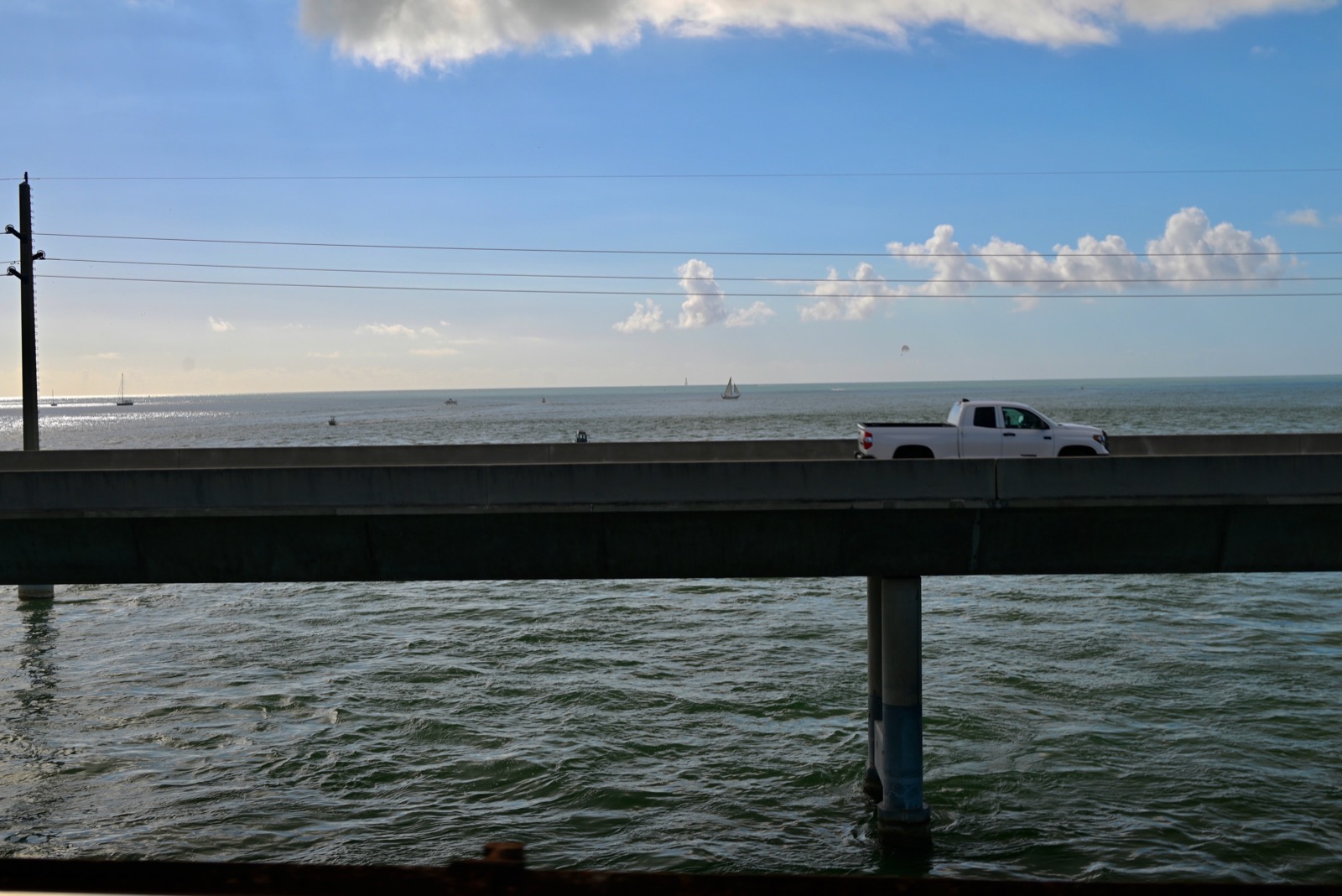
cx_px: 671
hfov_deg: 47.4
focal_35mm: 41
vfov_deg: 32.7
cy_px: 448
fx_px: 1529
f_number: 7.1
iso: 100
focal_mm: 41
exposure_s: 1/400
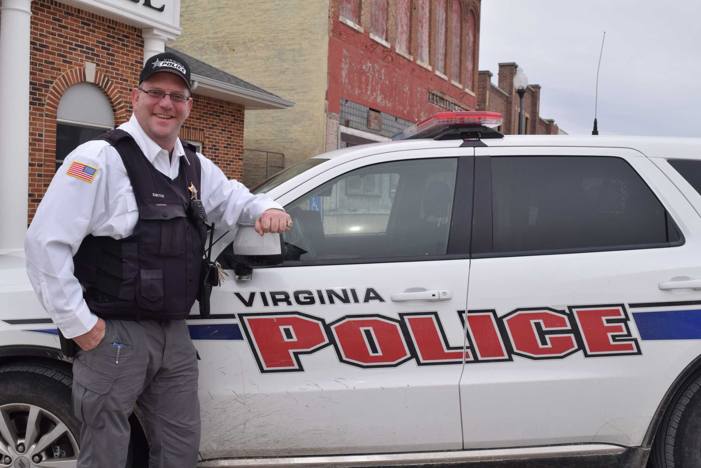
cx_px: 350
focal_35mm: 36
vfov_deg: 36.9
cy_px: 234
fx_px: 701
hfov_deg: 53.1
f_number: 9
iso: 200
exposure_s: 1/320
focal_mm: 24
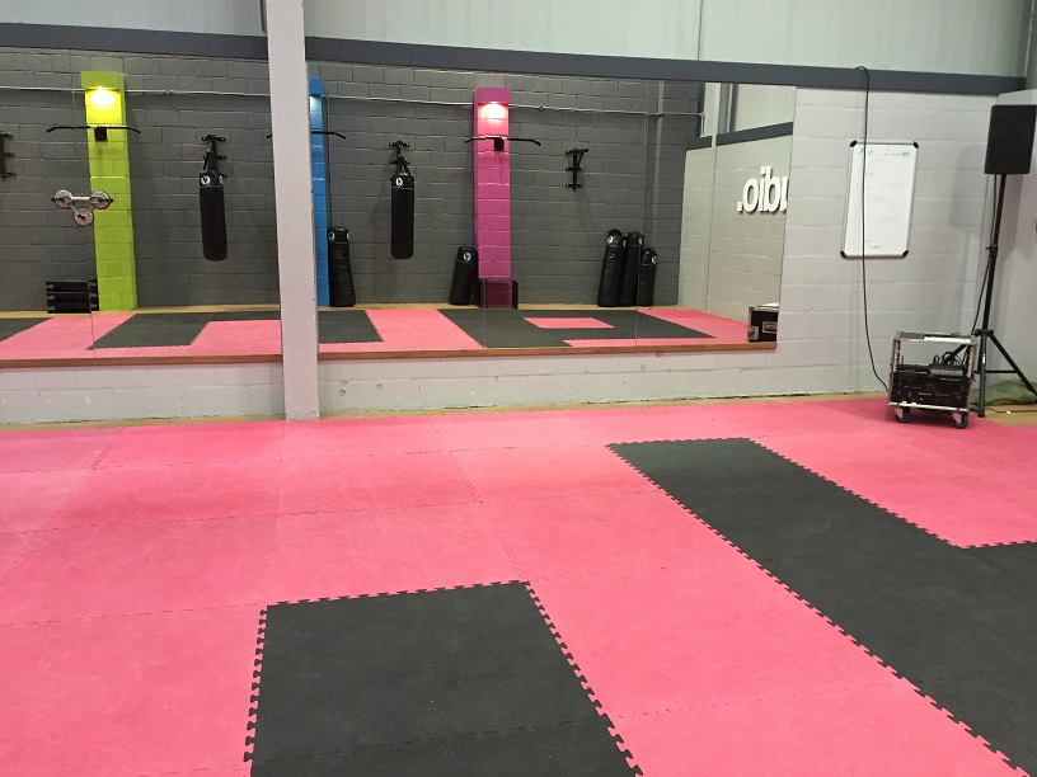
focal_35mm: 29
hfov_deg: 61.7
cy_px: 388
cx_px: 518
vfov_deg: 48.2
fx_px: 869
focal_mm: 4.15
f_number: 2.2
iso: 200
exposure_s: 1/33
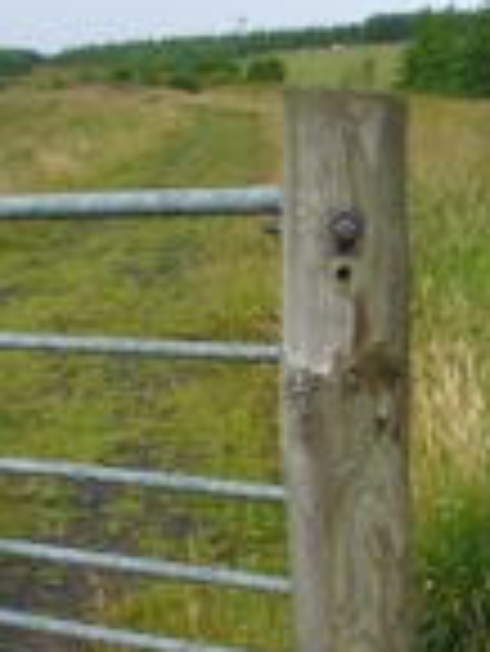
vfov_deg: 19.8
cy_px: 315
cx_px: 650
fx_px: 1866
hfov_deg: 14.3
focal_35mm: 99
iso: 80
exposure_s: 1/125
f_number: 5.6
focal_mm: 6.1
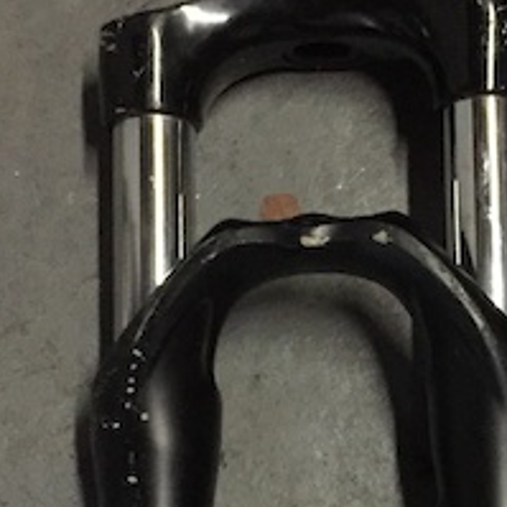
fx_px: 1707
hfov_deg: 16.8
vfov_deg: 16.7
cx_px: 403
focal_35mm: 103
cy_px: 443
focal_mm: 4.15
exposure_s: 1/15
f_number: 2.2
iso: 640
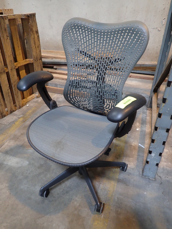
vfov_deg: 69.4
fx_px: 166
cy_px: 114
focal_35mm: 25
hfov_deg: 54.9
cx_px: 86
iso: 400
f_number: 2
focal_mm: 4.5
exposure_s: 1/30
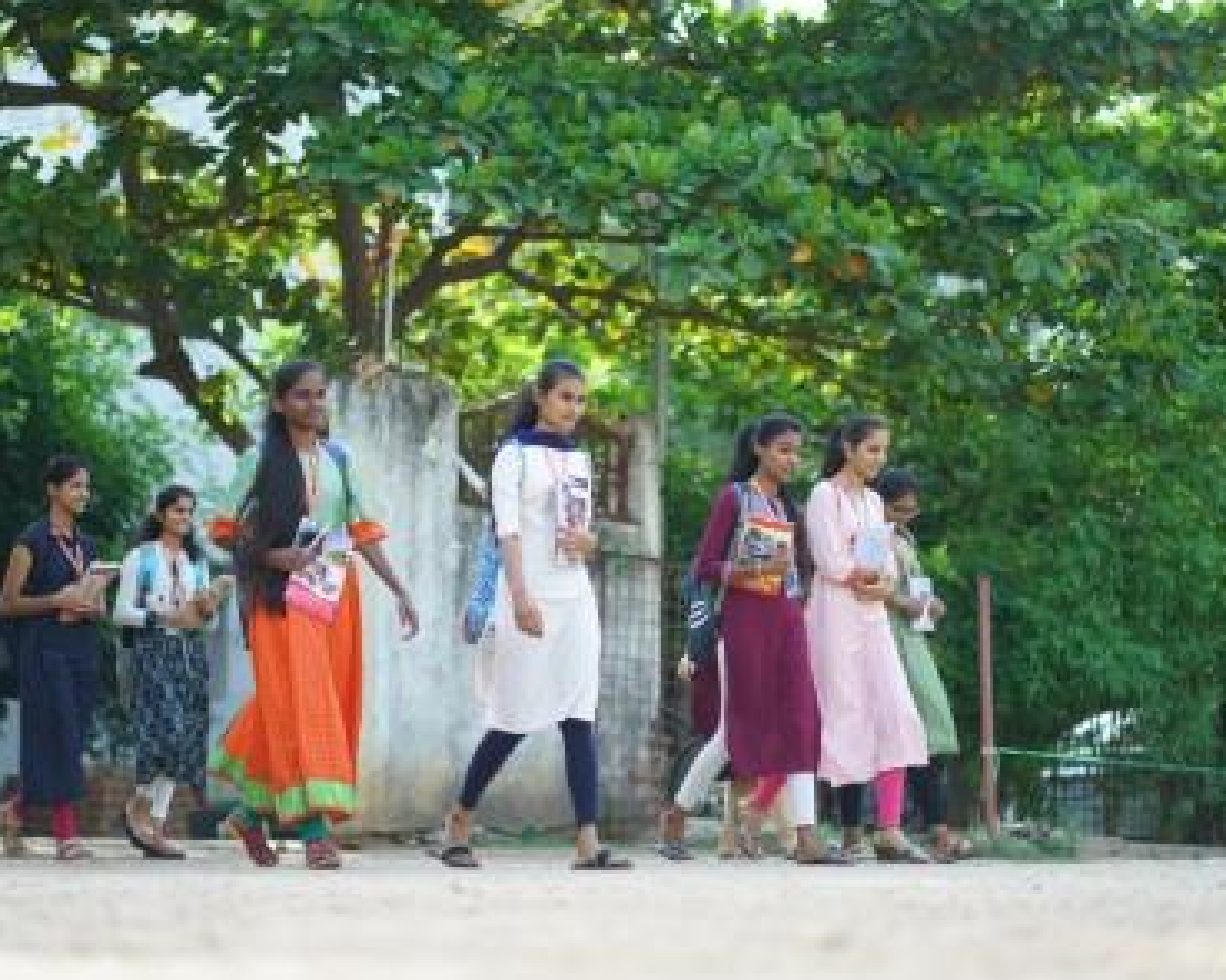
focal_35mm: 97
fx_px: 3519
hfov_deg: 19.8
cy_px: 487
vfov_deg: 15.9
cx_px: 575
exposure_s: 1/800
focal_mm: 85
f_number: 1.8
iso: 125
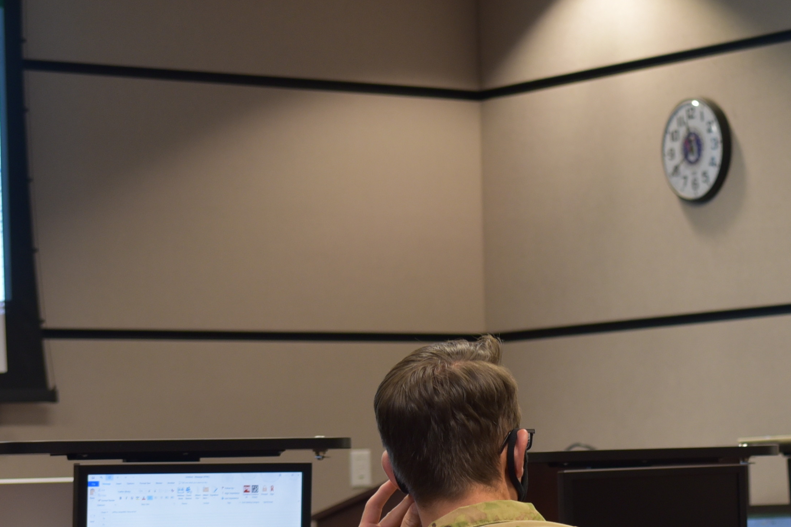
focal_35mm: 151
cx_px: 962
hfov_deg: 13.2
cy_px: 337
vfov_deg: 9.1
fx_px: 3317
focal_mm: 55
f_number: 4
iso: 640
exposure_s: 1/60
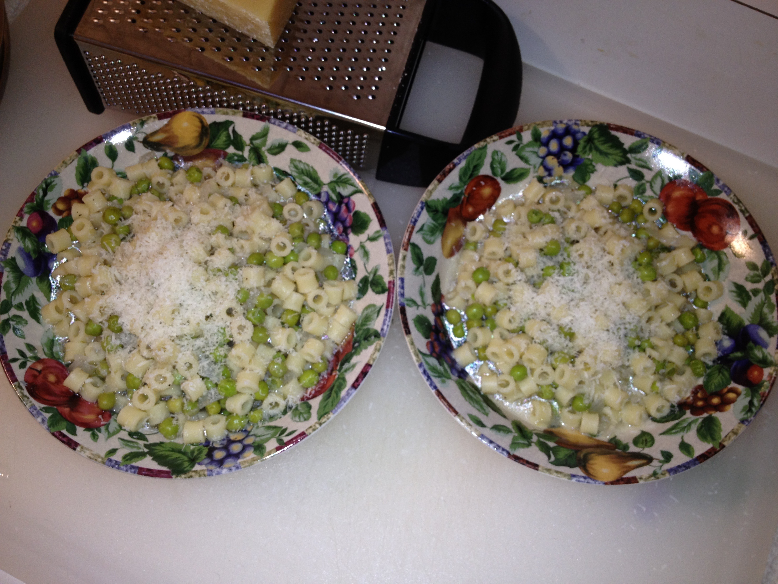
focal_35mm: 35
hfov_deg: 52.6
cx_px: 389
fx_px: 787
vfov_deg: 40.7
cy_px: 292
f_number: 2.4
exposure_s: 1/37
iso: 64
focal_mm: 4.28
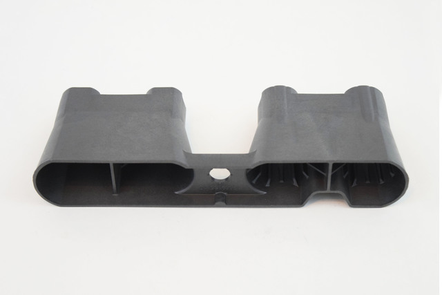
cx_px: 221
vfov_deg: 18.9
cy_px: 148
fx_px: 884
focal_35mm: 72
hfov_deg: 28.1
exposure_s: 1/60
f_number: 5.3
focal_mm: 48
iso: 1400
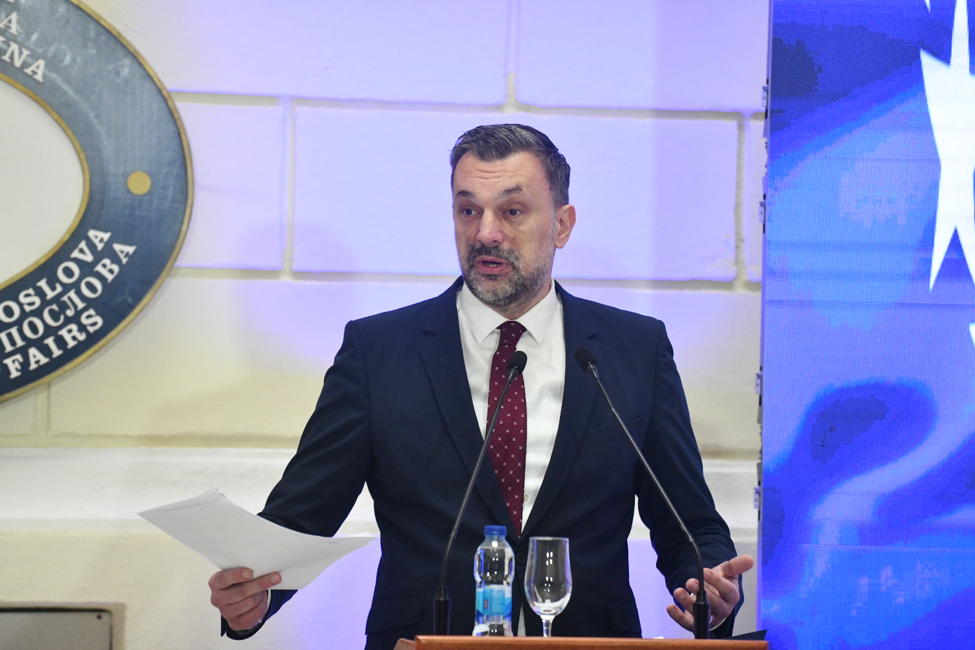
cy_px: 325
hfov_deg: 12.5
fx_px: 4468
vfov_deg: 8.3
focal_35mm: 165
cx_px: 488
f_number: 4
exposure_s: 1/1000
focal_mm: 165
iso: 6400
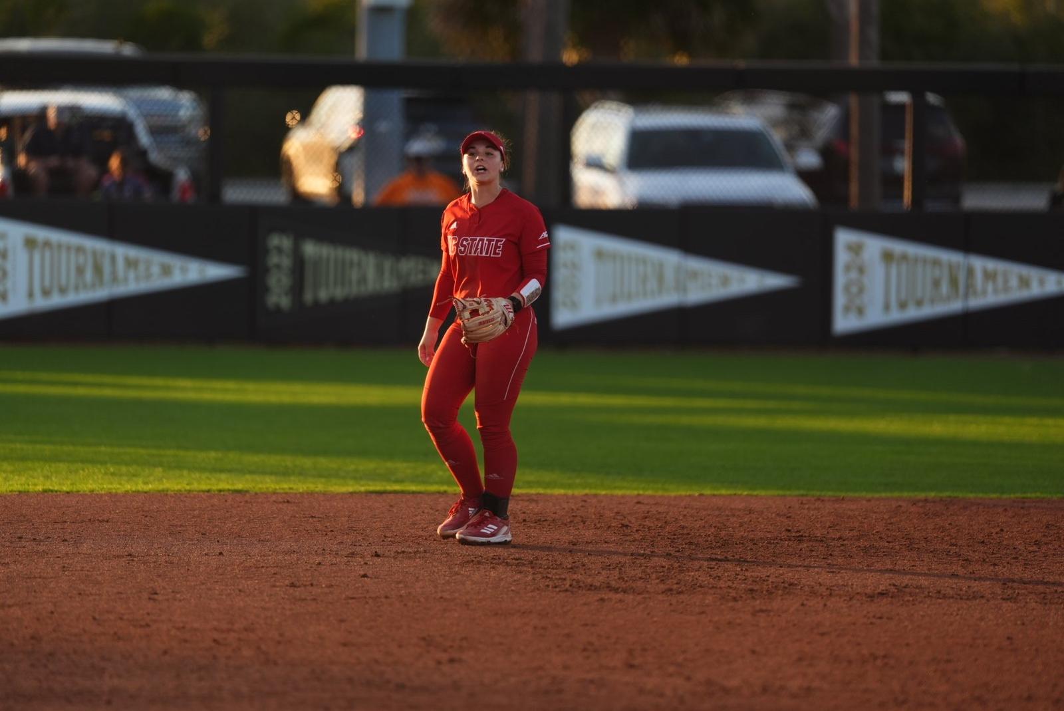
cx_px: 532
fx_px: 8872
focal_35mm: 300
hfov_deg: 6.9
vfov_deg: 4.6
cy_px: 356
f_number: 2.8
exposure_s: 1/1600
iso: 500
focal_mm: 300
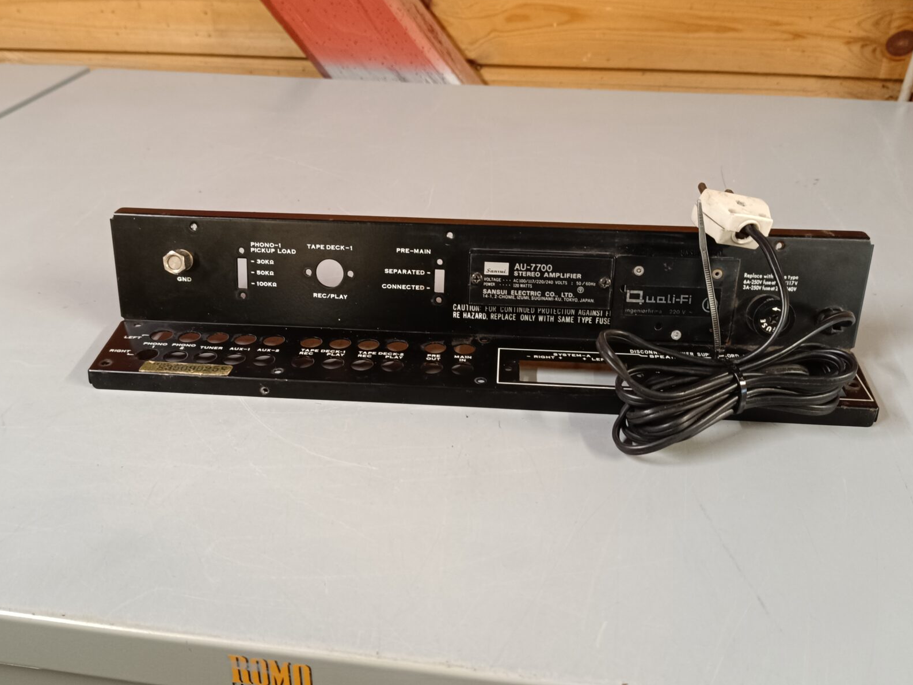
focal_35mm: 31
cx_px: 443
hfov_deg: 58.3
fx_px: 818
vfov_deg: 45.4
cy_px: 354
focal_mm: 5.59
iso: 789
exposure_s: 1/25
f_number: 1.88
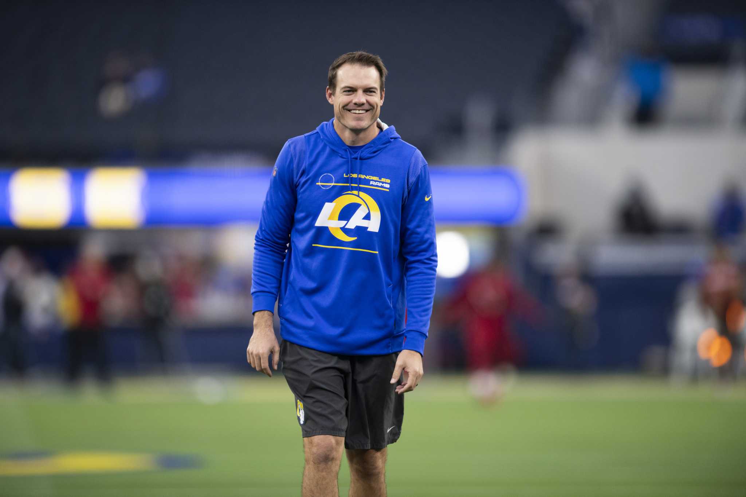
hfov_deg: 5.2
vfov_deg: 3.4
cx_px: 373
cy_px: 248
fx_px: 8288
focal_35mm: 400
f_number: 2.8
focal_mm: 400
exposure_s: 1/2000
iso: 1600
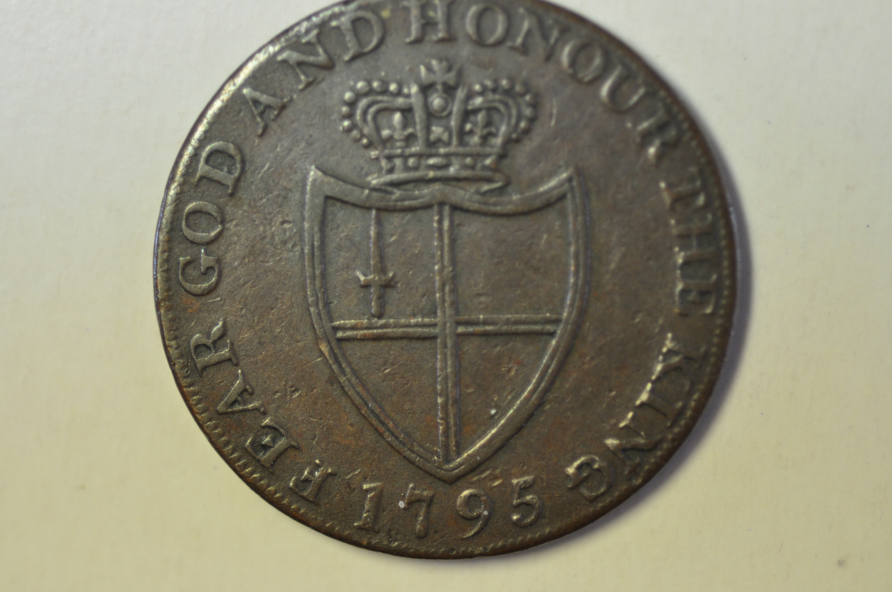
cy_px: 281
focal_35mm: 97
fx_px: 2400
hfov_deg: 21.1
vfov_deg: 14.1
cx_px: 454
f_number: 4
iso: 720
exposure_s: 1/250
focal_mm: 60
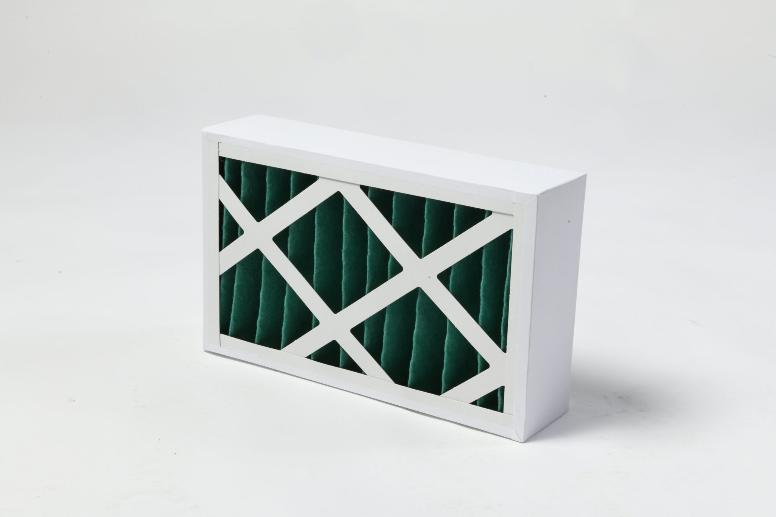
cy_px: 258
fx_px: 1509
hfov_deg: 28.8
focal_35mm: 70
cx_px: 388
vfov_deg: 19.5
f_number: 22
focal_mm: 70
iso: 640
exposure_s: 1/200
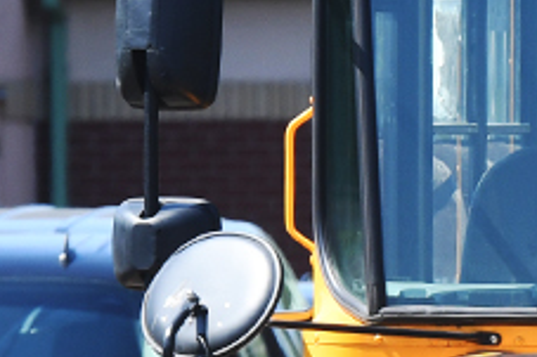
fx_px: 20078
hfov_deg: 1.5
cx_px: 1105
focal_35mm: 1347
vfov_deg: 1.0
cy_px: 771
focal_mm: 170
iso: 200
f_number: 5.6
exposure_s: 1/400
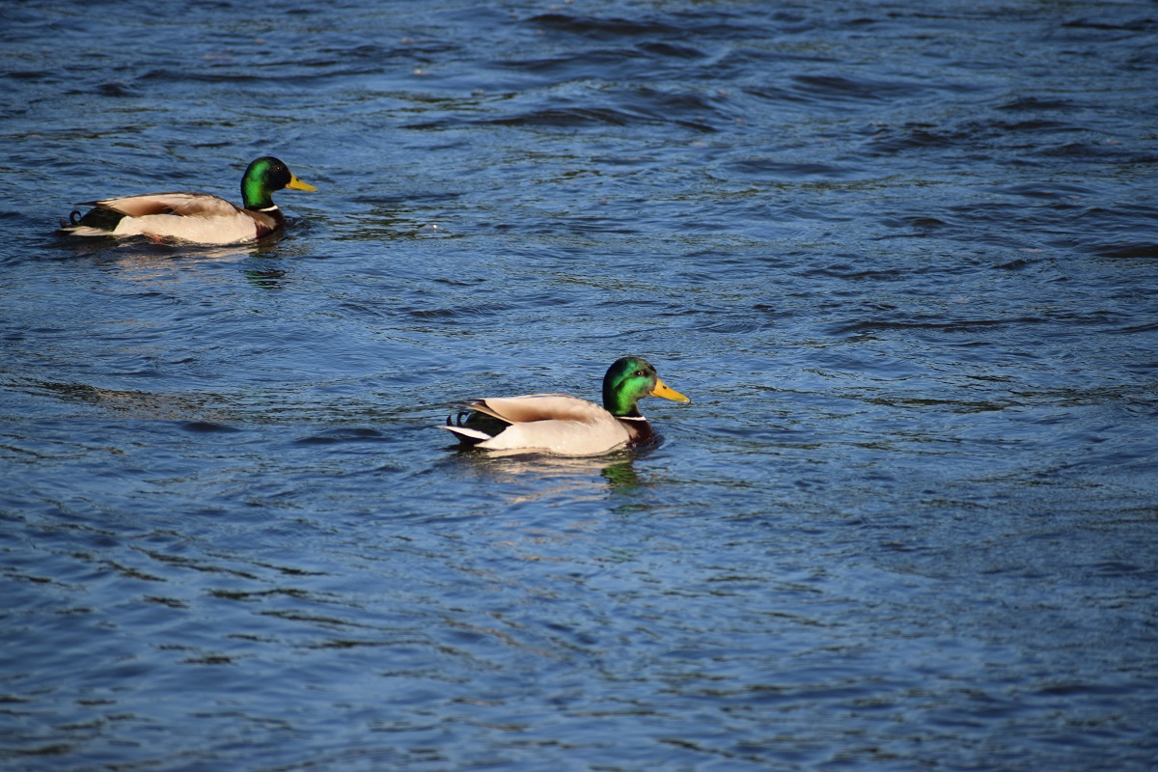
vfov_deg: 3.1
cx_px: 579
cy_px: 386
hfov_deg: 4.6
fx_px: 14474
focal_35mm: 450
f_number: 6.3
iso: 200
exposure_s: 1/500
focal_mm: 300
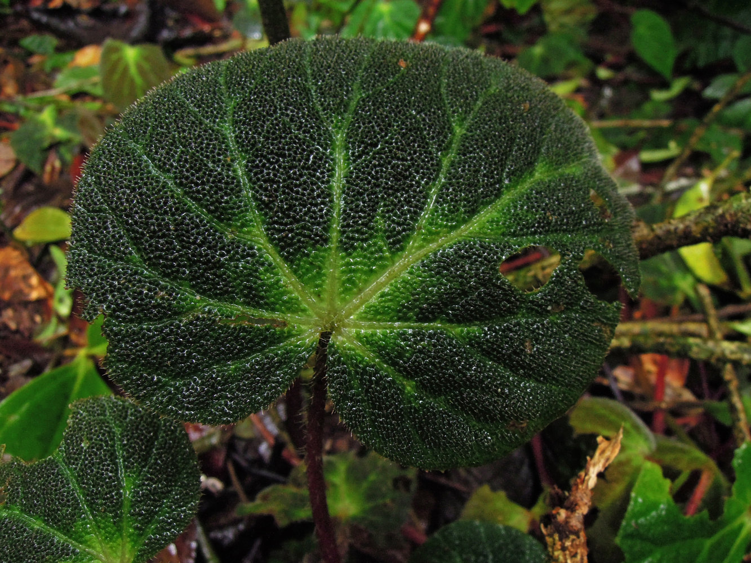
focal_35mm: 24
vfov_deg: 56.8
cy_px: 282
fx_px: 521
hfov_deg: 71.6
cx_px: 376
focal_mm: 4.3
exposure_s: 1/25
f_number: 2.8
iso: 400
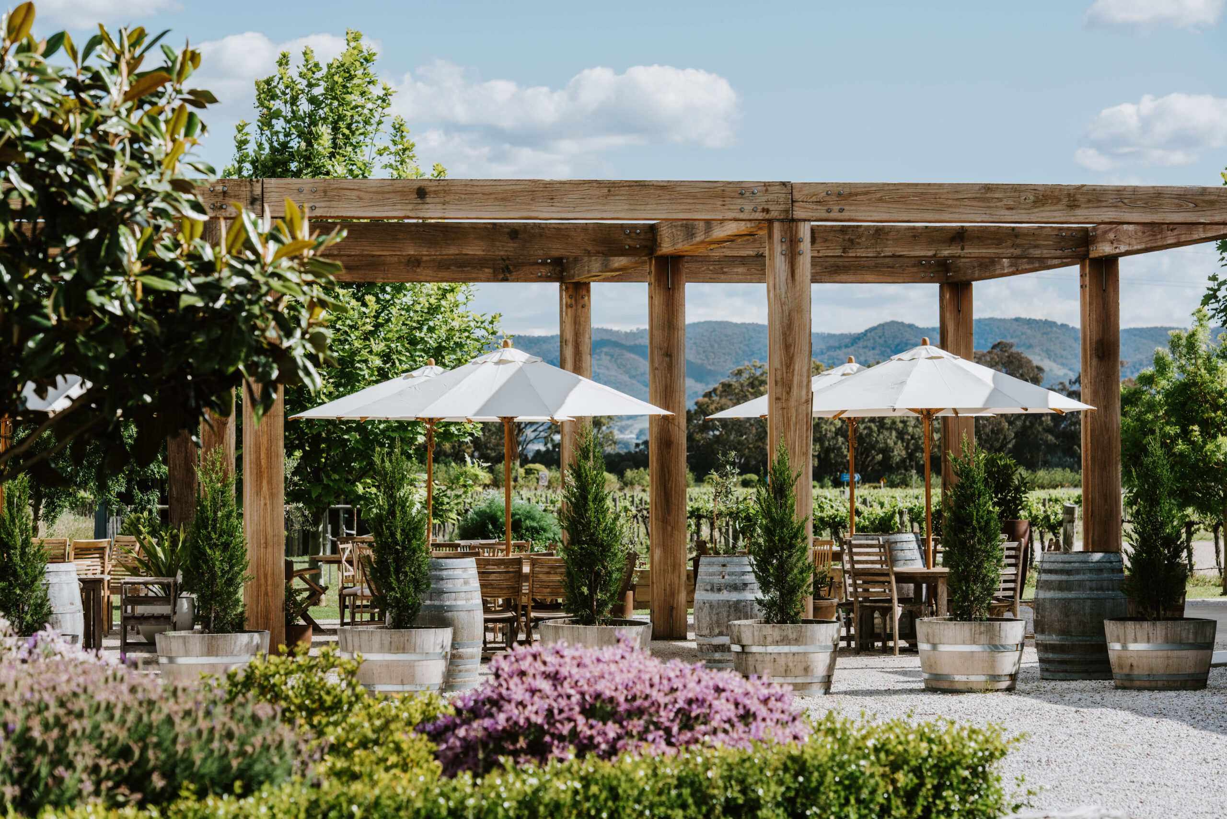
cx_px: 614
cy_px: 410
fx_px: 3955
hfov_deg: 17.6
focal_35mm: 116
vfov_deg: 11.8
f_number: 10
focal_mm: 116
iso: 200
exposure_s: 1/400
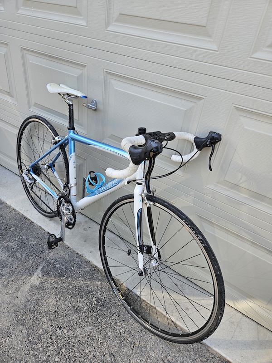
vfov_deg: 73.9
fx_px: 241
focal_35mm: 23
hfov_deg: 58.9
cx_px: 136
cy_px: 182
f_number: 1.8
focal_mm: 5.4
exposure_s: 1/229
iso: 25
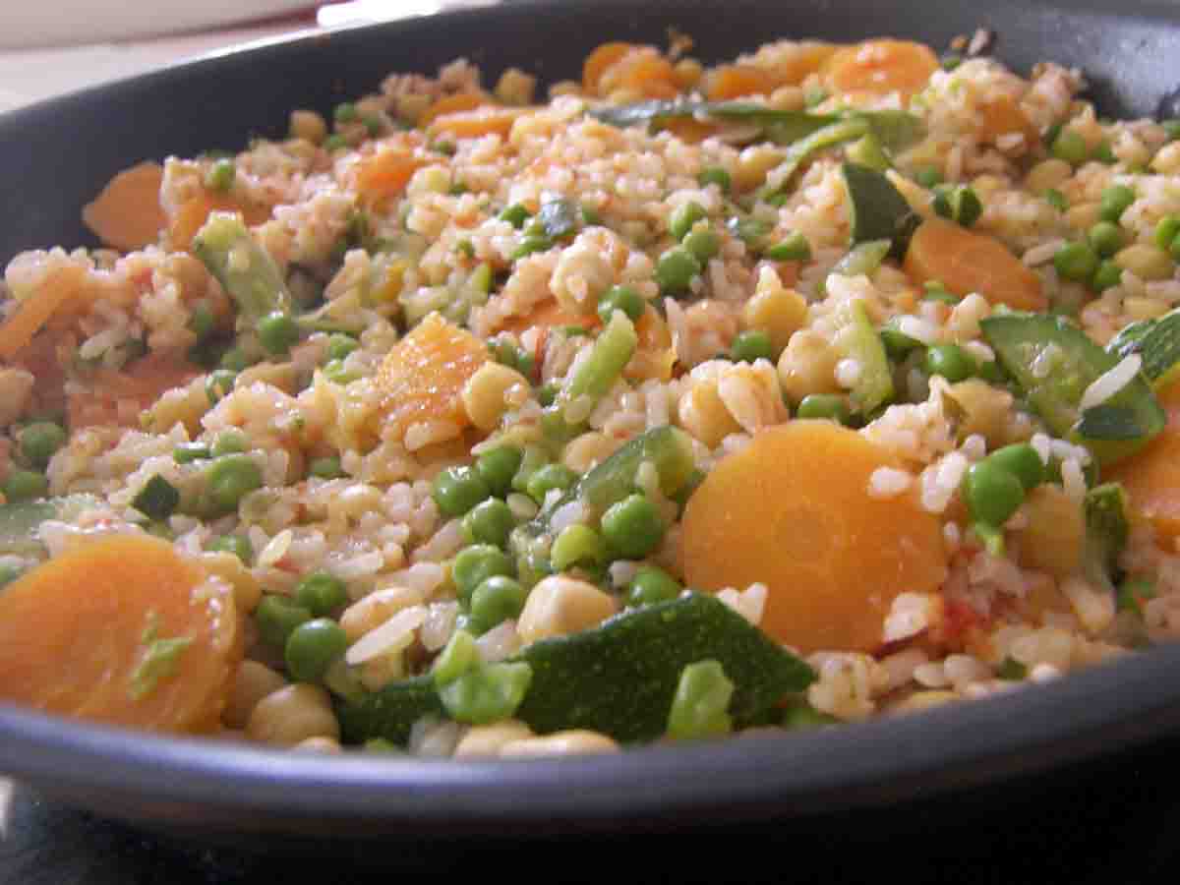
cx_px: 590
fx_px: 1057
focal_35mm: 31
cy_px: 442
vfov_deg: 45.4
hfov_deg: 58.4
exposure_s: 1/2.5
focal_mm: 6.5
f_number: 3.2
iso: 100
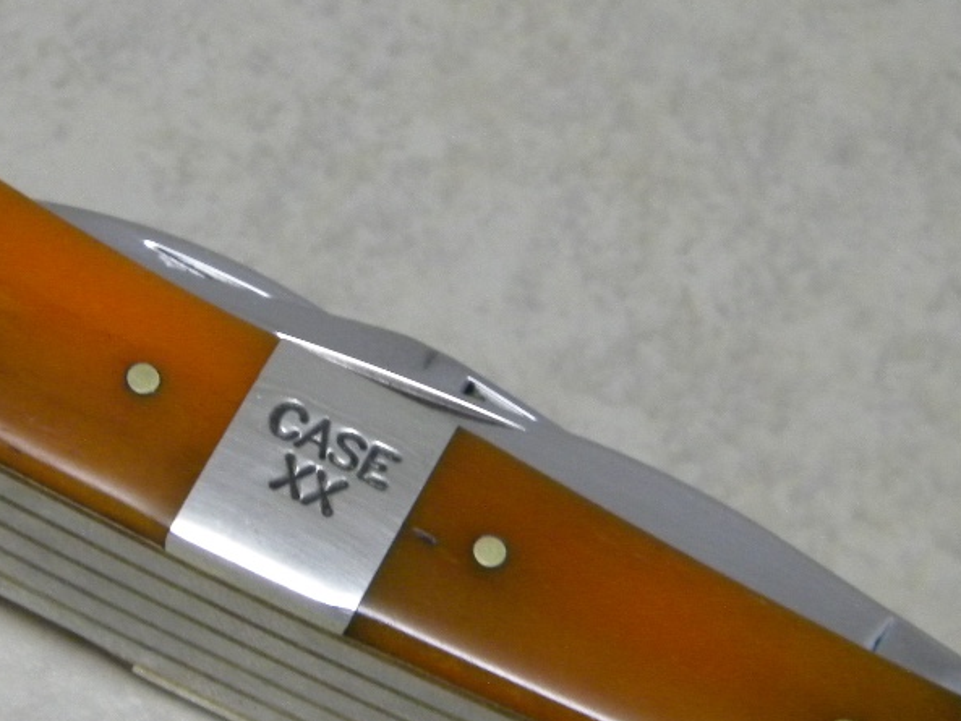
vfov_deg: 8.4
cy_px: 523
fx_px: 4915
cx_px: 402
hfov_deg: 11.2
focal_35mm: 177
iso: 400
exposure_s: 1/24.2
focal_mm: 19
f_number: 4.7
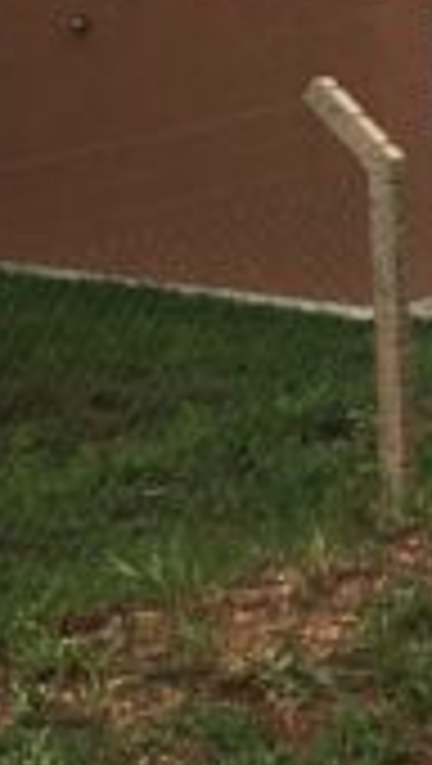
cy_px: -104
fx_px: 3858
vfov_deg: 11.2
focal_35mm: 190
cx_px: 14
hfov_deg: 6.4
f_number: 2.2
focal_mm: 4.15
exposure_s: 1/1789
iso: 25
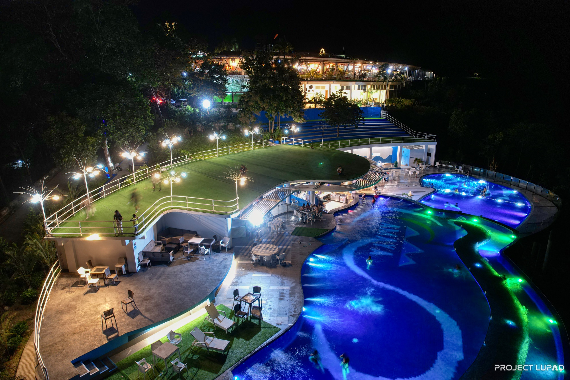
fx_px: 348
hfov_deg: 78.6
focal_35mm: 22
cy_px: 190
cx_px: 285
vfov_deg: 57.2
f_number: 2.8
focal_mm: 8.38
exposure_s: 1.3
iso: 100
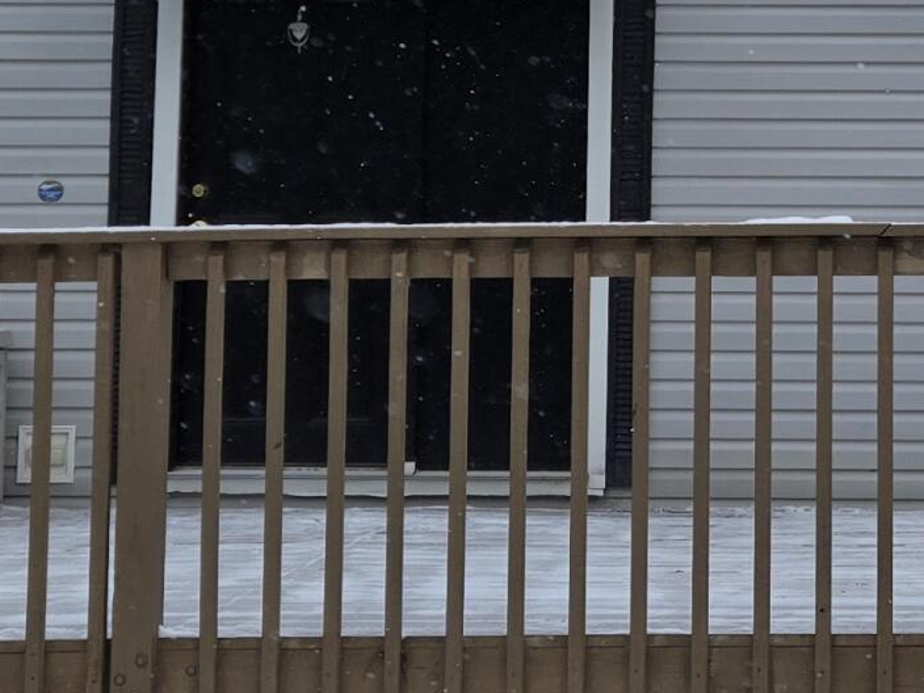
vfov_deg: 14.8
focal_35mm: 98
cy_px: -12
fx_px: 2616
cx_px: 806
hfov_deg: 19.7
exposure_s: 1/968
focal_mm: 5.4
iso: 25
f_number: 1.8
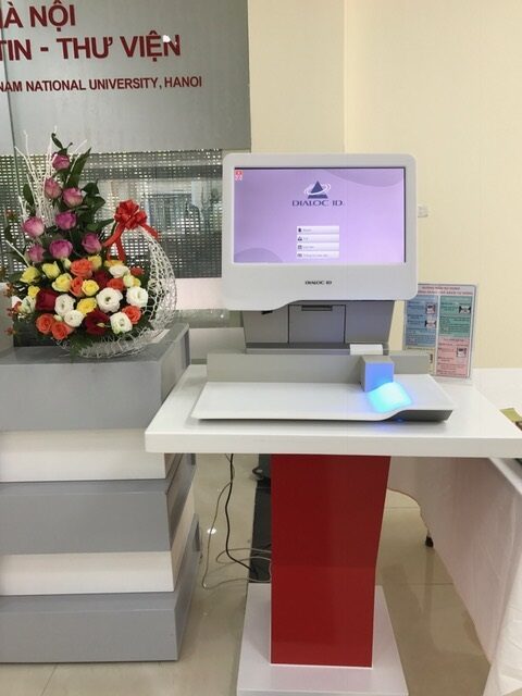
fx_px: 563
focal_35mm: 28
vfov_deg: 63.4
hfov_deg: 49.7
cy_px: 348
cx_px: 261
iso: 32
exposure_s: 1/50
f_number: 1.8
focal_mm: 3.99
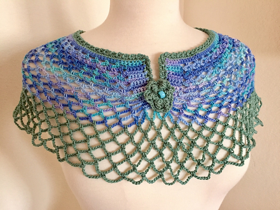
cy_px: 105
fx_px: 235
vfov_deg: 48.2
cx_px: 140
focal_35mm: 29
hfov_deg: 61.7
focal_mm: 4.15
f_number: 2.2
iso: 640
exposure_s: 1/15
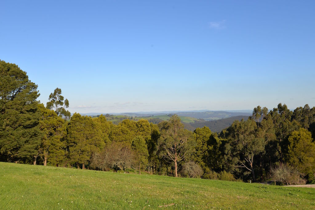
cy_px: 105
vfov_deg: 38.9
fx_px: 298
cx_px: 158
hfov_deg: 55.8
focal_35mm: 34
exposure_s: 1/320
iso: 200
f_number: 9
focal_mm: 34
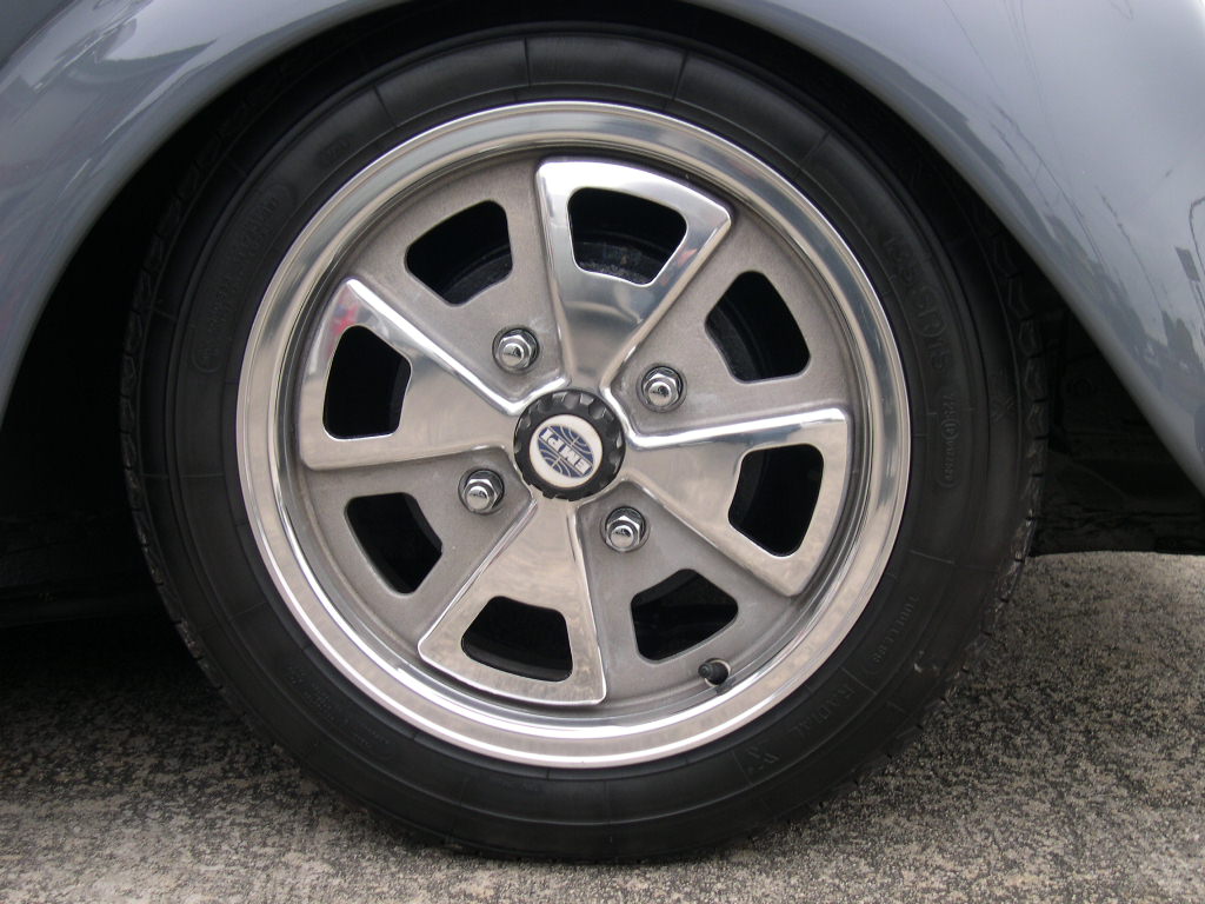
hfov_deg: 36.8
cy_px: 452
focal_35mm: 52
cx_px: 602
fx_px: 1810
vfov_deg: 28.0
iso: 100
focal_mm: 11.1
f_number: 3.2
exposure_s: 1/29
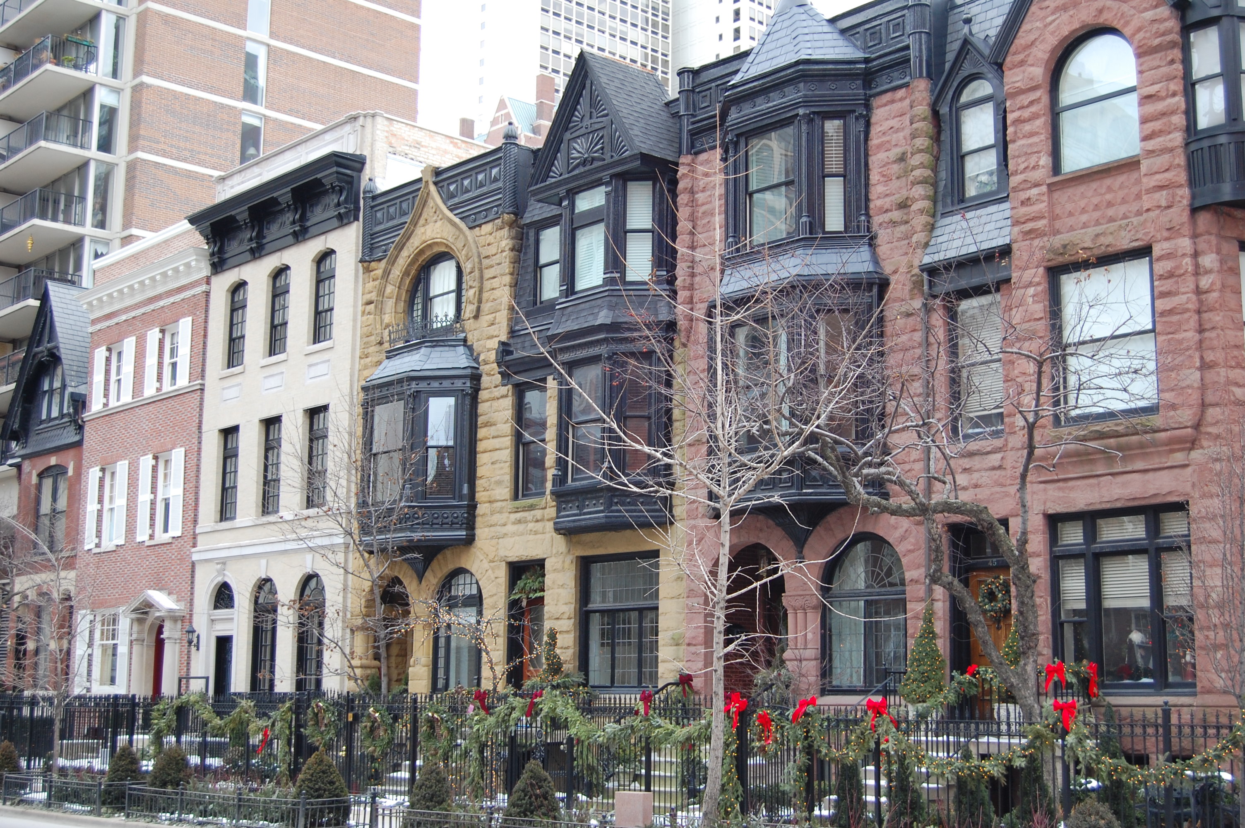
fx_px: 1607
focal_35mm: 46
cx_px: 622
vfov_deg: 28.9
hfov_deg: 42.4
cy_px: 414
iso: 400
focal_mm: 31
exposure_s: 1/100
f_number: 5
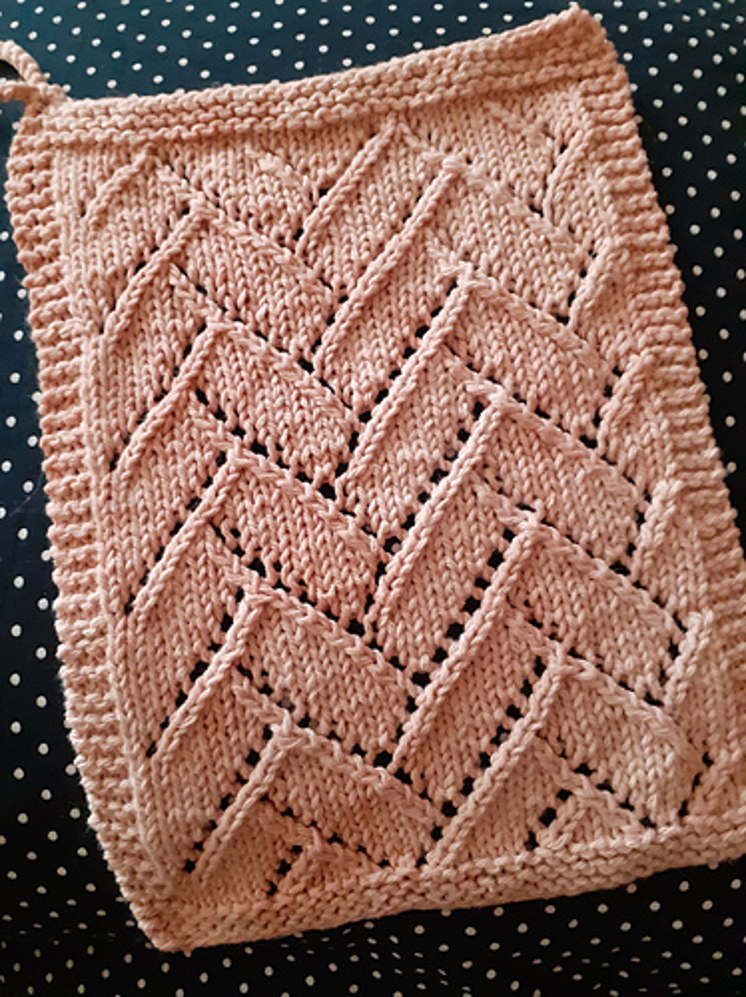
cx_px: 373
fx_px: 777
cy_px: 498
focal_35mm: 27
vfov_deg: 65.4
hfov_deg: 51.3
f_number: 1.9
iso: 400
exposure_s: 1/25
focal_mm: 3.6
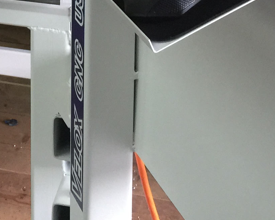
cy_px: -189
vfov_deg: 12.4
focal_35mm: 113
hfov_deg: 16.5
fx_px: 919
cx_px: -20
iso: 64
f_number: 2.2
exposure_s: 1/15
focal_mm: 4.15
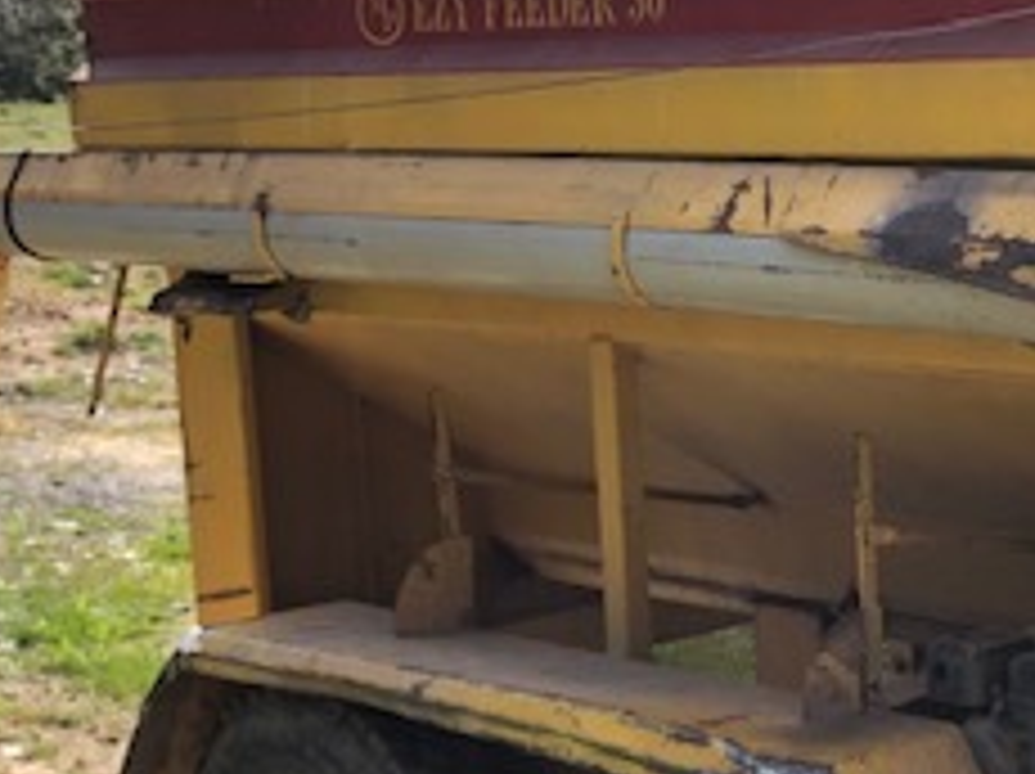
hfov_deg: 23.9
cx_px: 1044
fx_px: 2330
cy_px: 572
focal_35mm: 78
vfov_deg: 18.8
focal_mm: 3.99
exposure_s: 1/500
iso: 20
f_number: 1.8
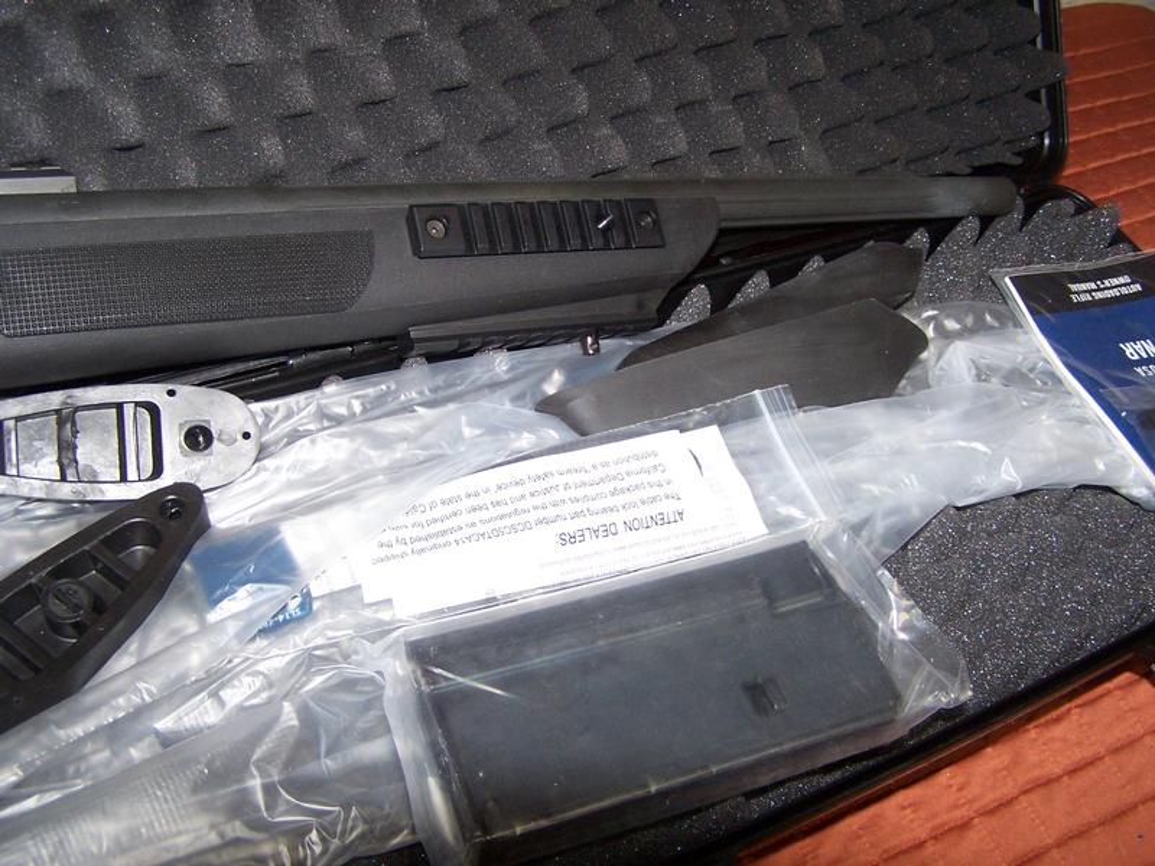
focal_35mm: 38
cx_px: 578
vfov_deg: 37.7
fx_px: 1268
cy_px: 433
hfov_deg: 49.0
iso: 140
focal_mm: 6.3
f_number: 2.8
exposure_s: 1/60
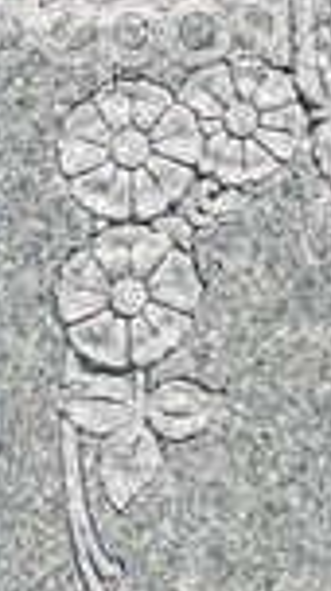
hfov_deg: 0.4
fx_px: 49699
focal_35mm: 3171
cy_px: 27
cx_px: 1721
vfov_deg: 0.7
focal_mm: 300
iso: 100
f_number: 11
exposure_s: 1/180
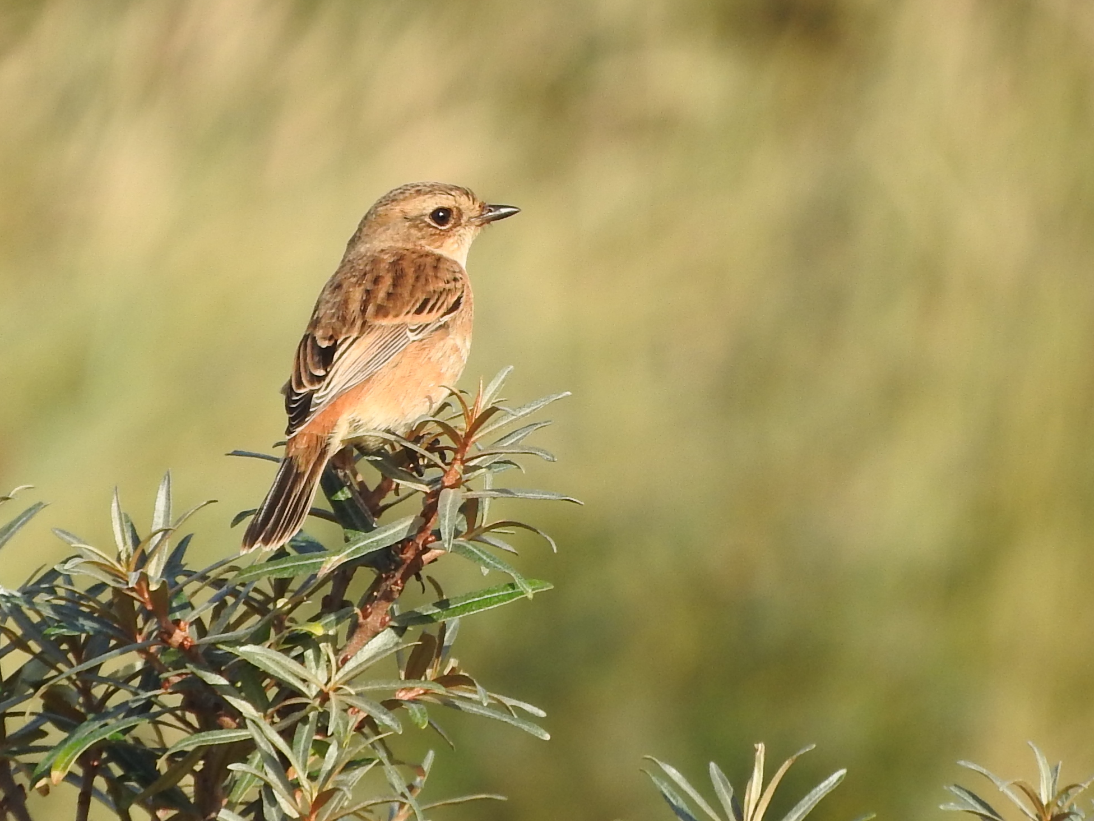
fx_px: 29234
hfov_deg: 2.1
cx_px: 604
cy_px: 377
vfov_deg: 1.6
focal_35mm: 925
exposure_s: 1/400
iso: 100
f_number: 5.6
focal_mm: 143.3
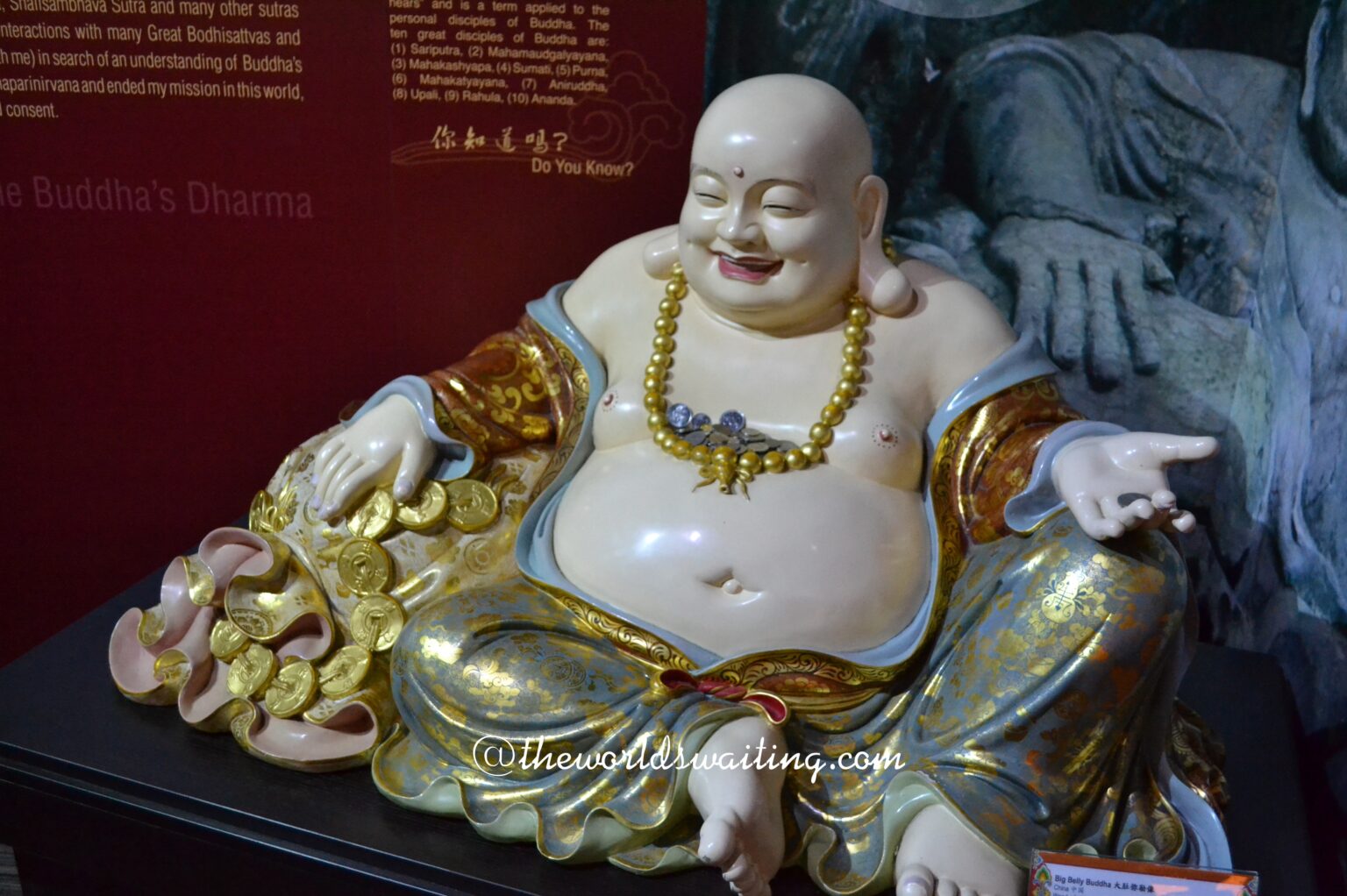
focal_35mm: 33
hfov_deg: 57.3
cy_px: 448
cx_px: 674
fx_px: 1234
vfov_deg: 39.9
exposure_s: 1/40
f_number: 4
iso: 3200
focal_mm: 22
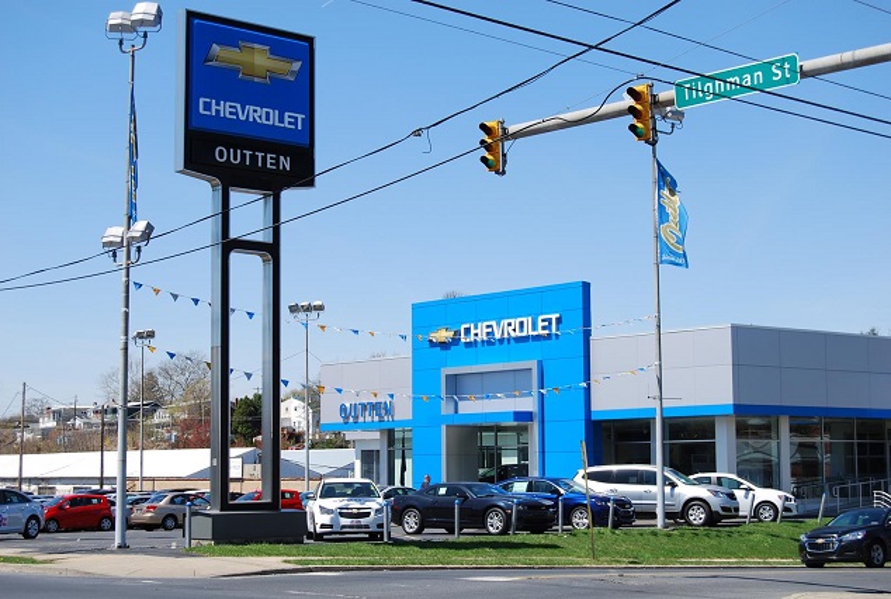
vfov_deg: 21.7
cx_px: 446
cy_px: 300
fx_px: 1563
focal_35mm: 63
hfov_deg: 31.8
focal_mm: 42
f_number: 8
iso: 100
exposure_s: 1/250
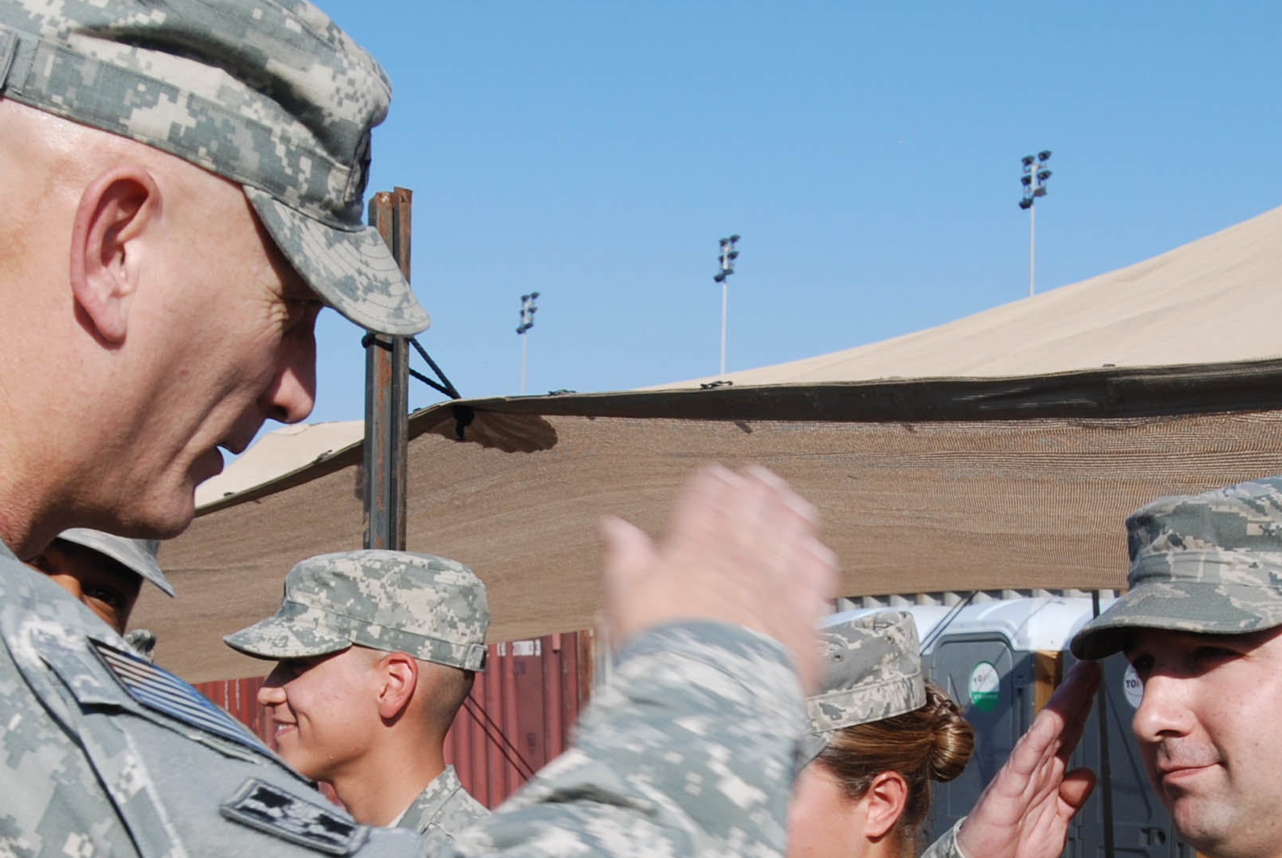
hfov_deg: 25.6
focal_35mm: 79
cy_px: 911
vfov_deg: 16.9
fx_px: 2817
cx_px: 649
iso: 100
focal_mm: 22
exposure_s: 1/250
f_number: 8
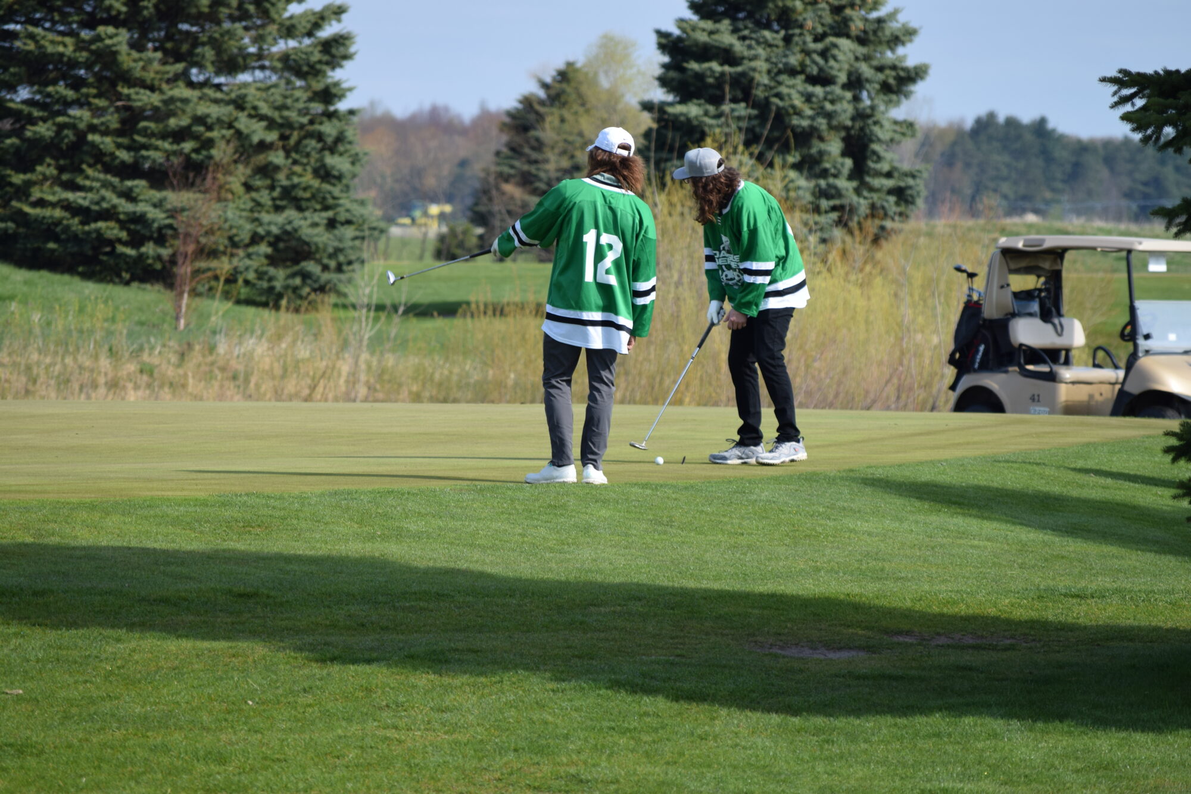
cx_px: 596
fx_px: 9923
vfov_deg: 4.6
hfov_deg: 6.9
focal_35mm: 300
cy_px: 397
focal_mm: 200
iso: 200
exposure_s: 1/640
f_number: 6.3
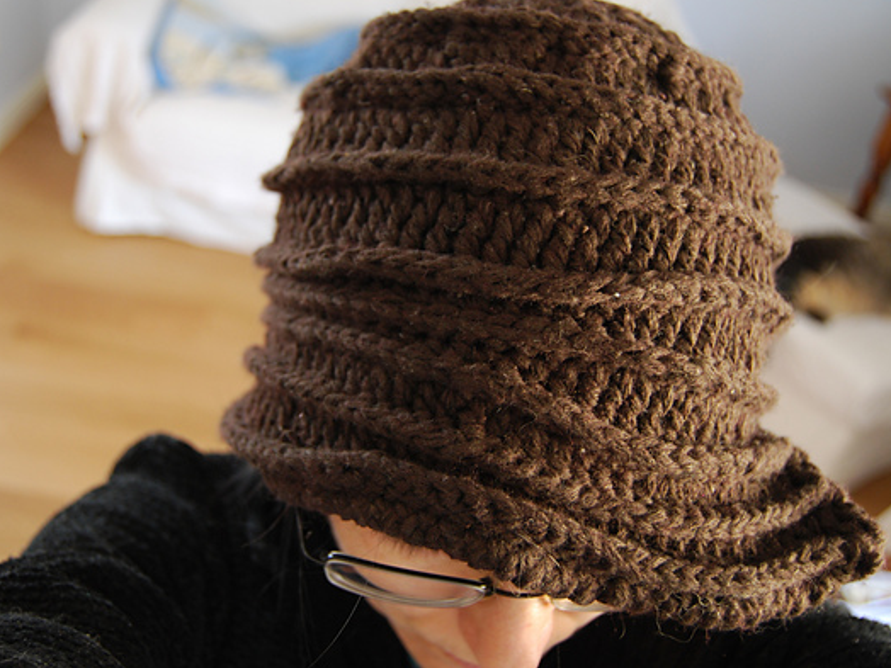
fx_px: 1045
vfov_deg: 35.5
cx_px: 400
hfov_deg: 46.1
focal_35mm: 41
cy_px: 325
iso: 400
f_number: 3.8
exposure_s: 1/15
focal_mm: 23
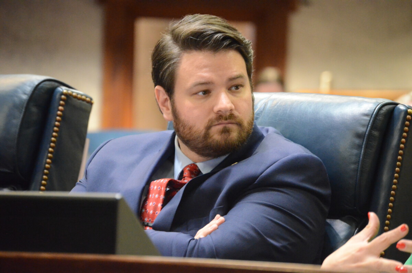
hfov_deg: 9.5
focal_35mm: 218
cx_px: 206
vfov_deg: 6.3
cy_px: 136
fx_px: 2484
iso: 6400
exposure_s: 1/30
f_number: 5.6
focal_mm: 145
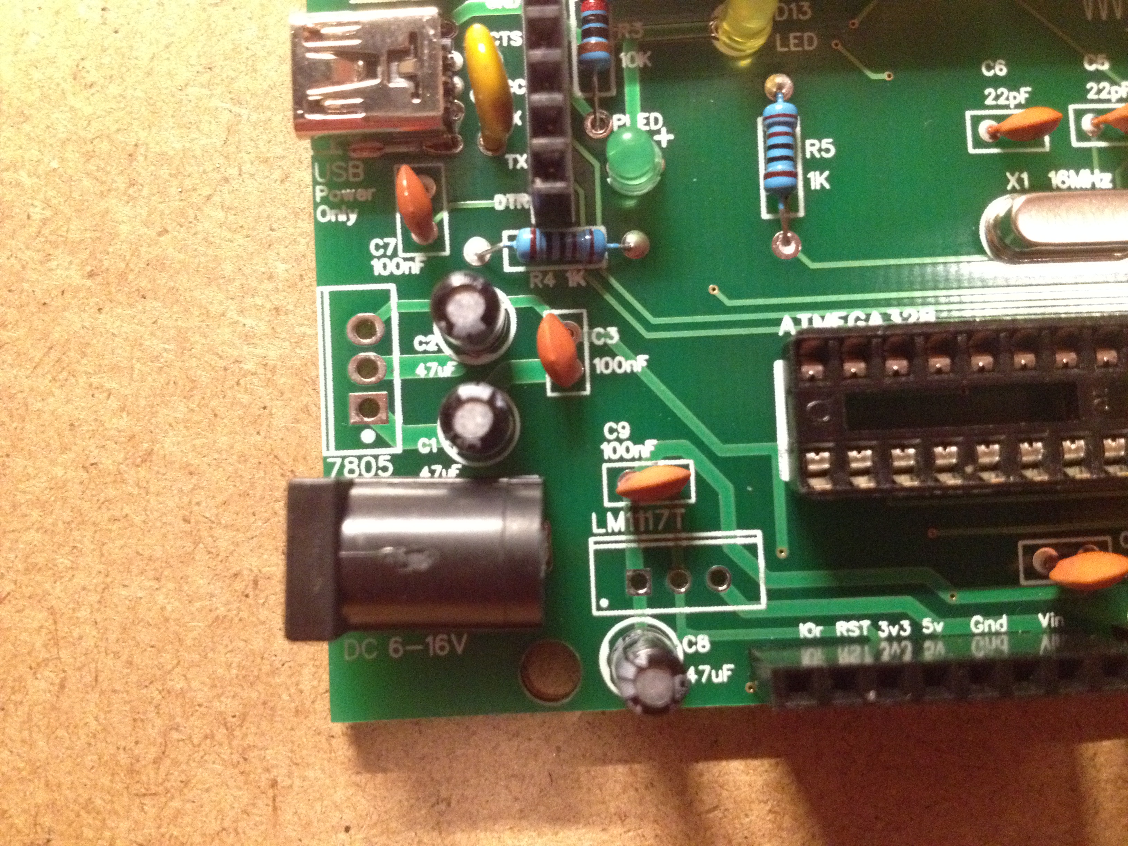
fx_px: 1141
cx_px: 564
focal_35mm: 35
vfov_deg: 40.7
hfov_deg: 52.6
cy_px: 423
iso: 500
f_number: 2.4
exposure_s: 1/15
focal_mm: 4.28
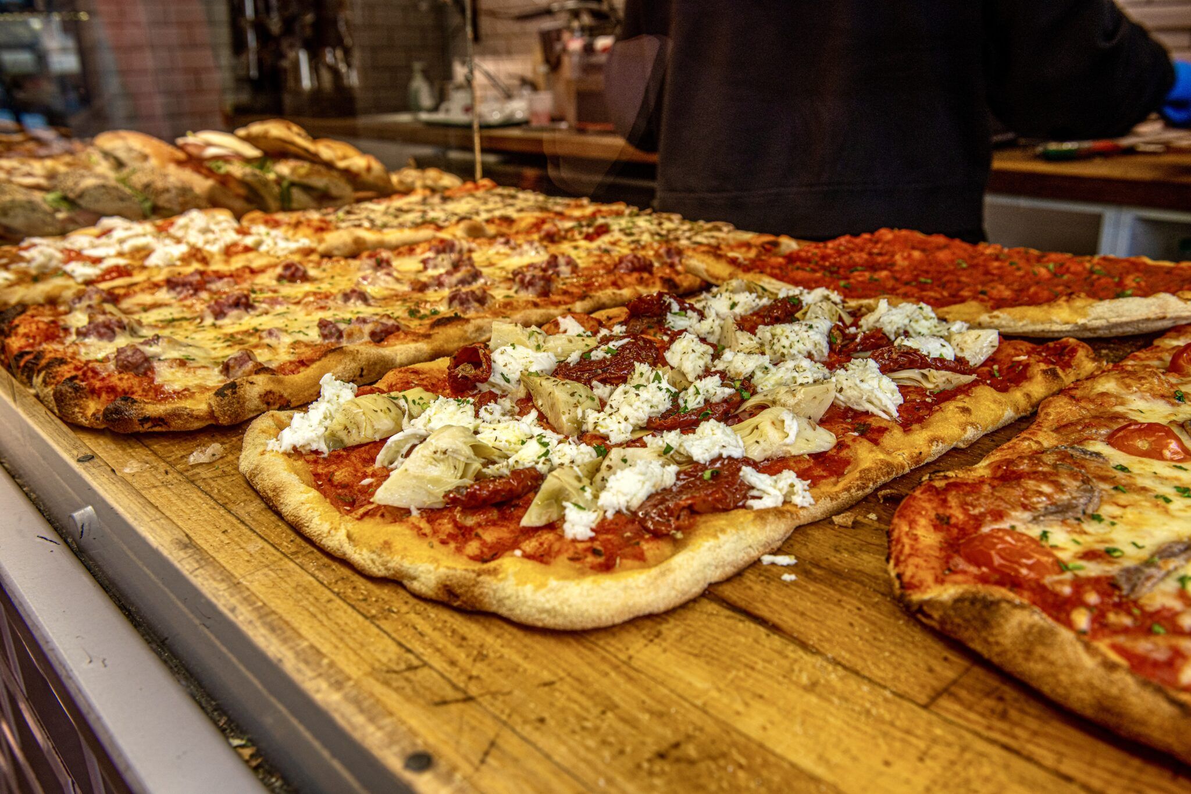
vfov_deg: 41.1
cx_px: 596
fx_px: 1059
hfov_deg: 58.7
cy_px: 397
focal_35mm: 32
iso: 400
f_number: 8
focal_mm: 32
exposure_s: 1/90
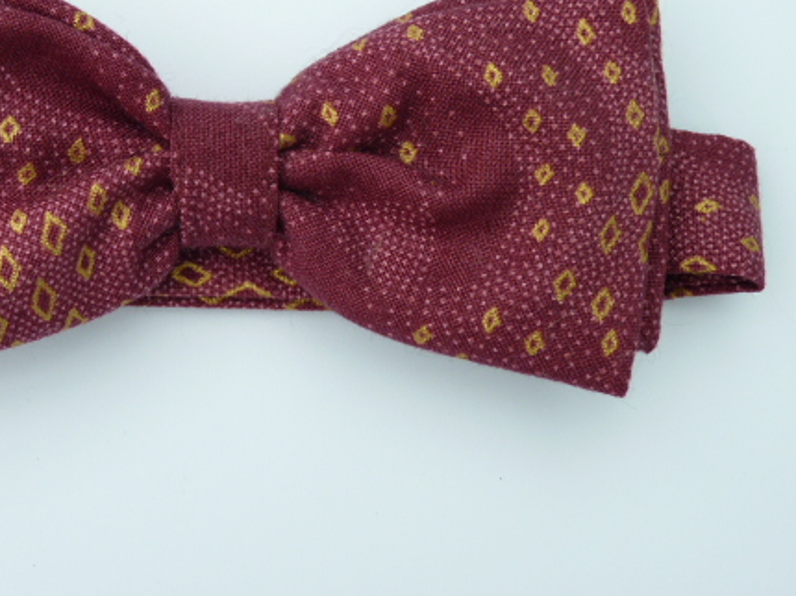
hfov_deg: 26.5
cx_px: 231
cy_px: 174
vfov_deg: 20.0
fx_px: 1678
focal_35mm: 73
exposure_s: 1/40
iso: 80
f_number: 3.2
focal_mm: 8.7
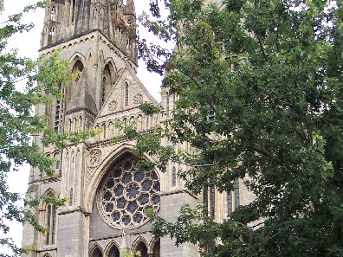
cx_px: 162
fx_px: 585
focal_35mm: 59
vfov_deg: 24.1
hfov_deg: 32.7
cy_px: 236
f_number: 2.8
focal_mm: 8
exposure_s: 1/500
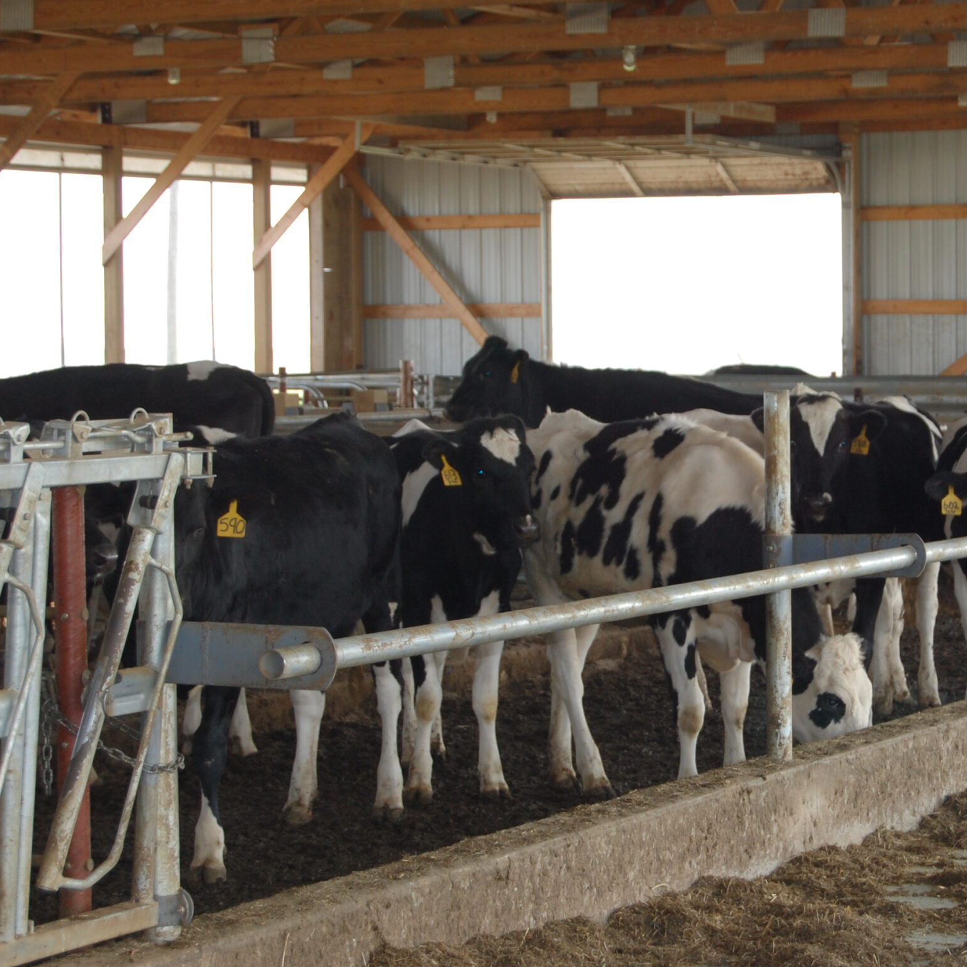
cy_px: 487
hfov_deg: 16.9
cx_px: 770
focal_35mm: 102
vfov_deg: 17.1
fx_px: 3224
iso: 400
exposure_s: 1/200
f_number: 5.6
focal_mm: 48
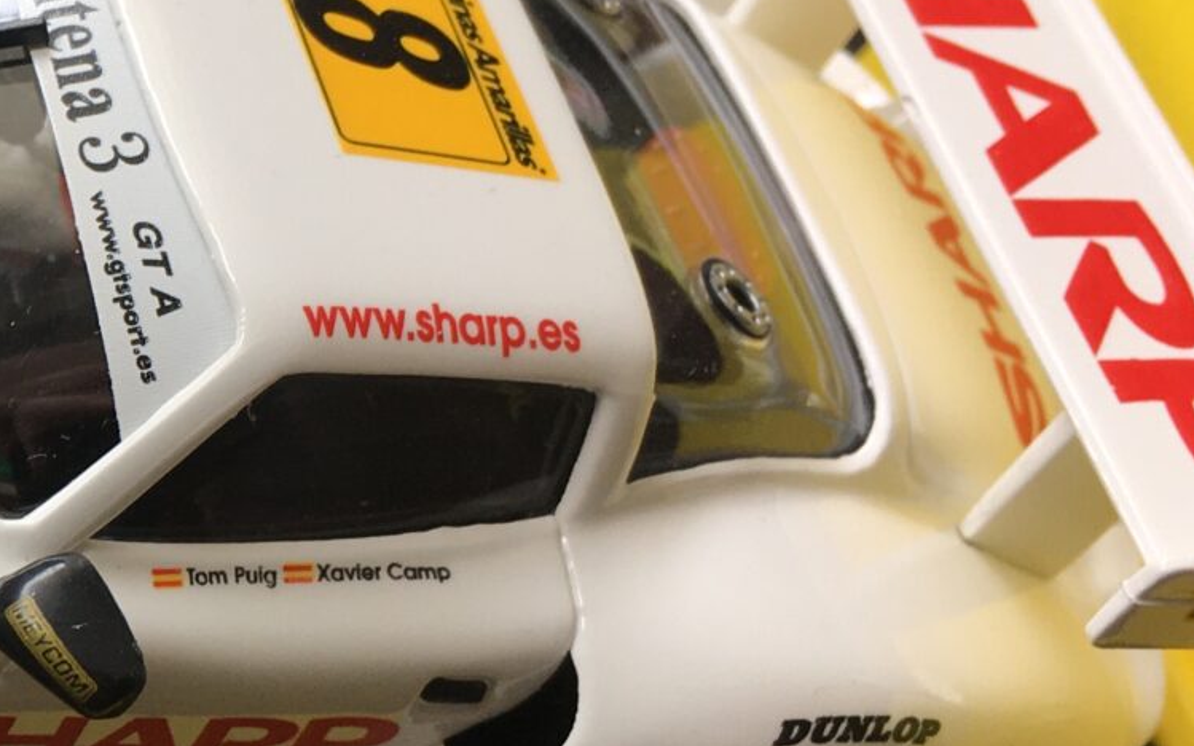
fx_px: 2733
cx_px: -285
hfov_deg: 22.5
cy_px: 446
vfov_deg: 15.5
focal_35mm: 84
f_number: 2.2
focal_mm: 4.15
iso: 32
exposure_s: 1/50
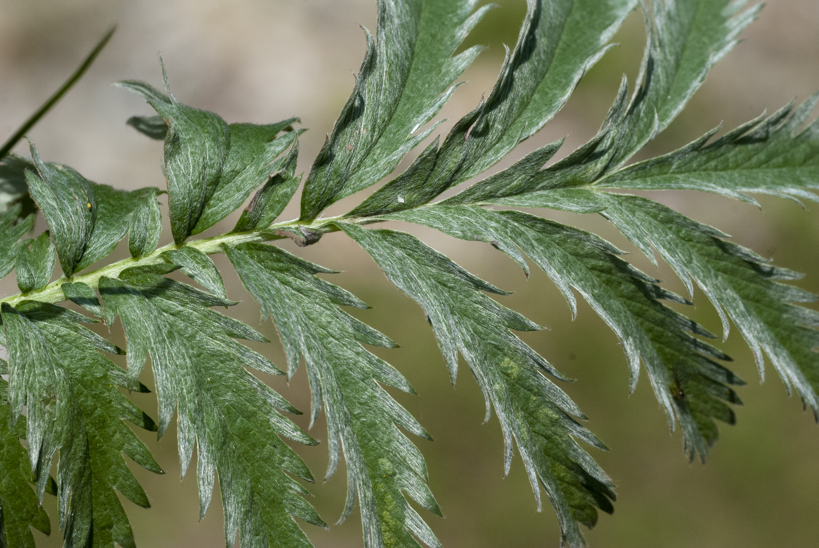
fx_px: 3075
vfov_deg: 10.2
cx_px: 410
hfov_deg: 15.2
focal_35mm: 135
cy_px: 274
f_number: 14
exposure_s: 1/800
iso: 800
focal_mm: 90
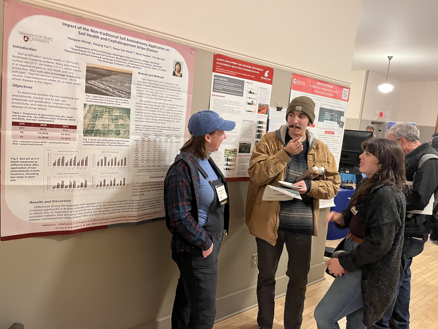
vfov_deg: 53.1
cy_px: 164
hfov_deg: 67.3
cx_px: 219
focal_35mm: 26
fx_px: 329
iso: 500
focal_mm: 5.1
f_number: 1.6
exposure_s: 1/40
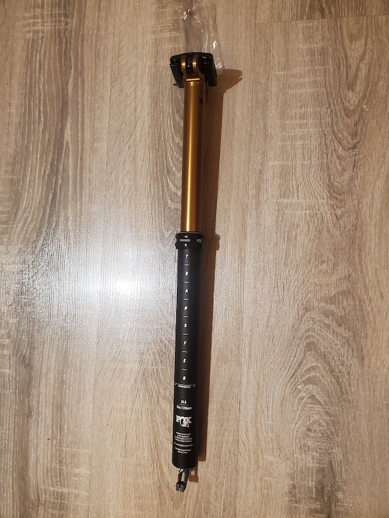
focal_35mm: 26
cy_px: 259
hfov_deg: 53.1
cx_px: 194
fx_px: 390
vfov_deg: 67.3
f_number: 2.4
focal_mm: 4.3
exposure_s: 1/40
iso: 400
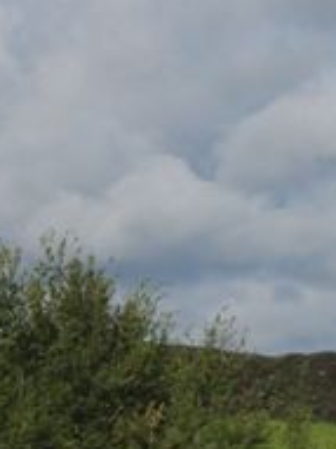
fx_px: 4885
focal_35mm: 377
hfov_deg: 3.9
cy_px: 304
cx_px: 576
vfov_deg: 5.3
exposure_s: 1/2000
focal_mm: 78
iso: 2000
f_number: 22
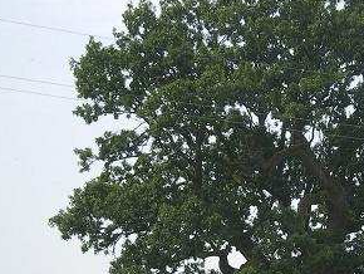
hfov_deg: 9.6
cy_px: 236
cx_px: 313
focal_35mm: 205
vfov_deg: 7.2
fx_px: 2157
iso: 64
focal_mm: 15.3
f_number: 7.5
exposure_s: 1/100
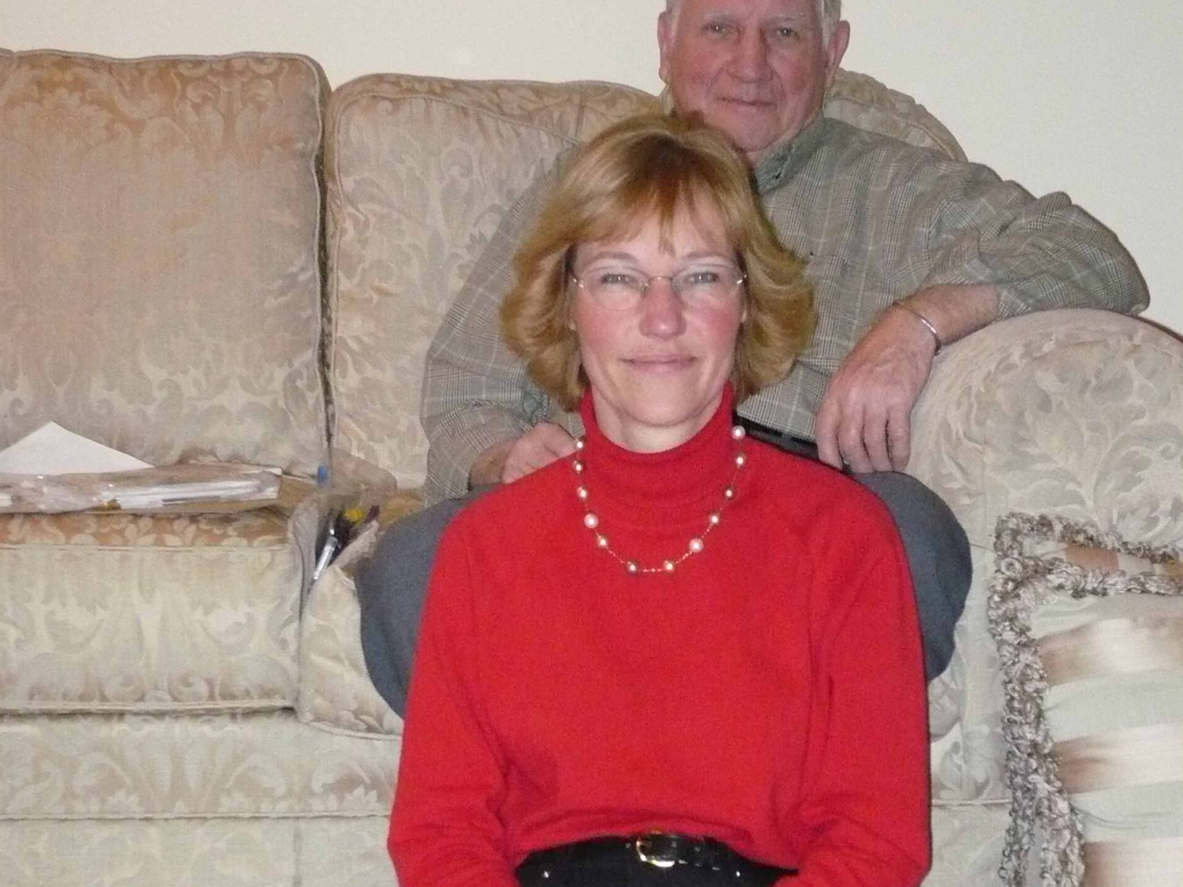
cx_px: 592
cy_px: 585
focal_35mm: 89
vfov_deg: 16.6
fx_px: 3042
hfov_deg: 22.0
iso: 640
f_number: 3.9
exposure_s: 1/30
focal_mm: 10.9
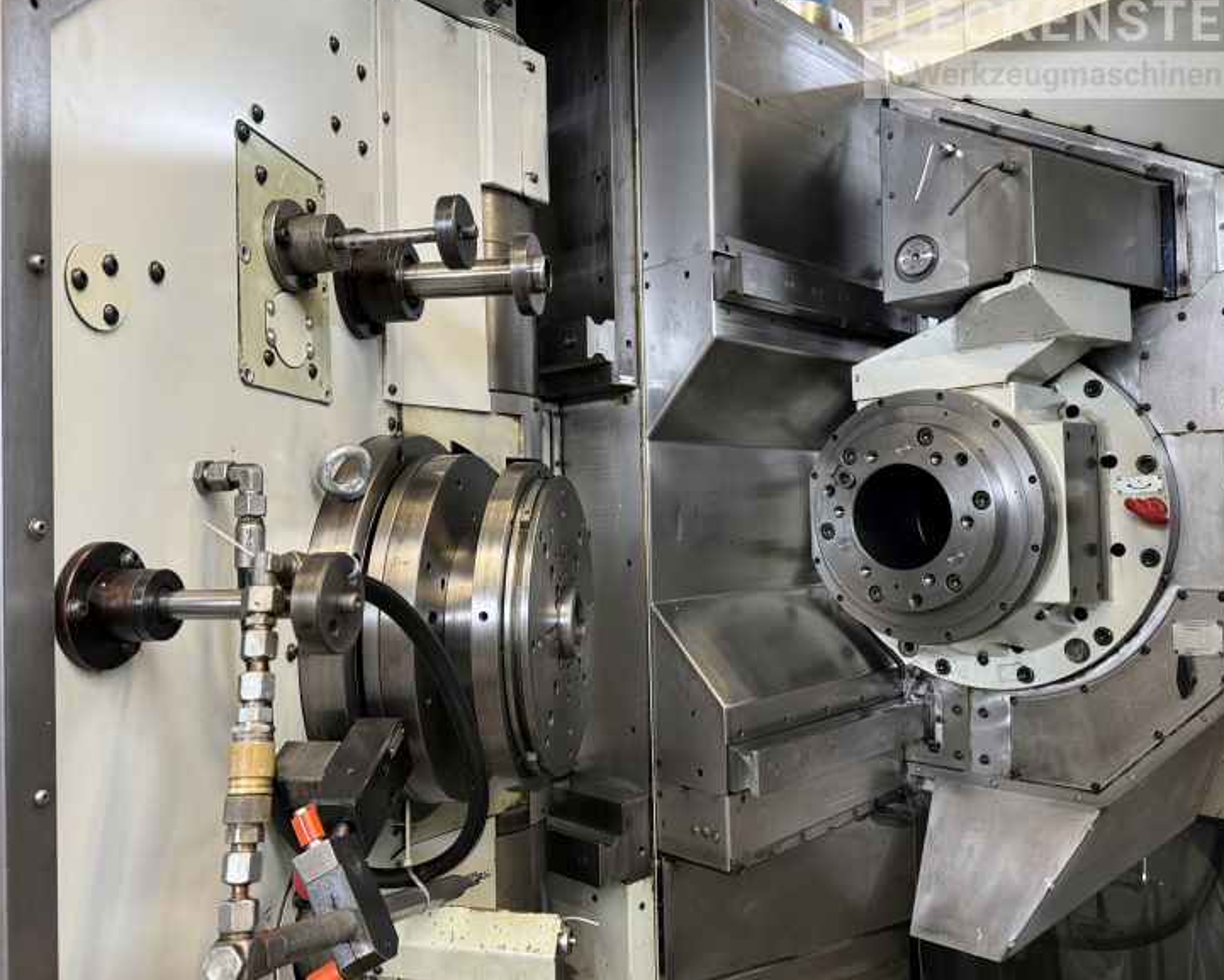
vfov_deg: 54.9
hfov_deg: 66.0
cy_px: 484
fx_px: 942
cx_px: 621
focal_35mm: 26
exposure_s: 1/50
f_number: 1.78
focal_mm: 6.76
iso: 320
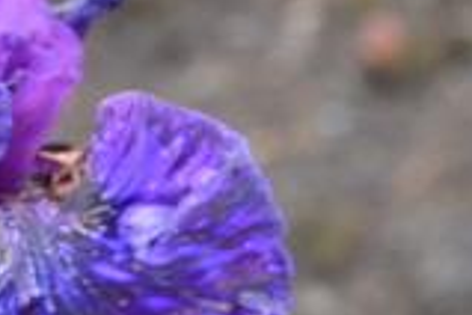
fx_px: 4956
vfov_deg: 3.6
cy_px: 738
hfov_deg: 5.5
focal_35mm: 378
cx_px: 119
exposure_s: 1/80
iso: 400
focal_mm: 40
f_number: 8
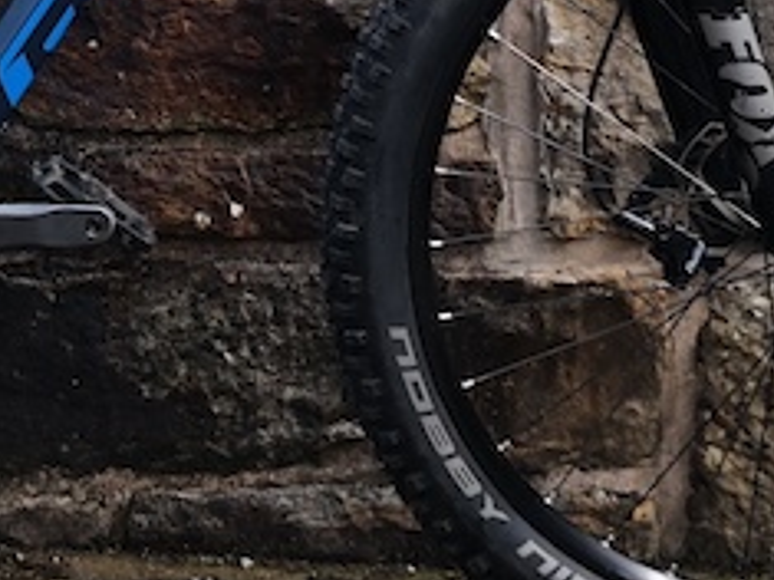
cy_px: -112
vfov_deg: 15.5
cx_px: 40
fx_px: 2056
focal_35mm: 92
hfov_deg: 20.8
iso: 50
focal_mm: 3.95
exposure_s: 1/486
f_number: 1.6
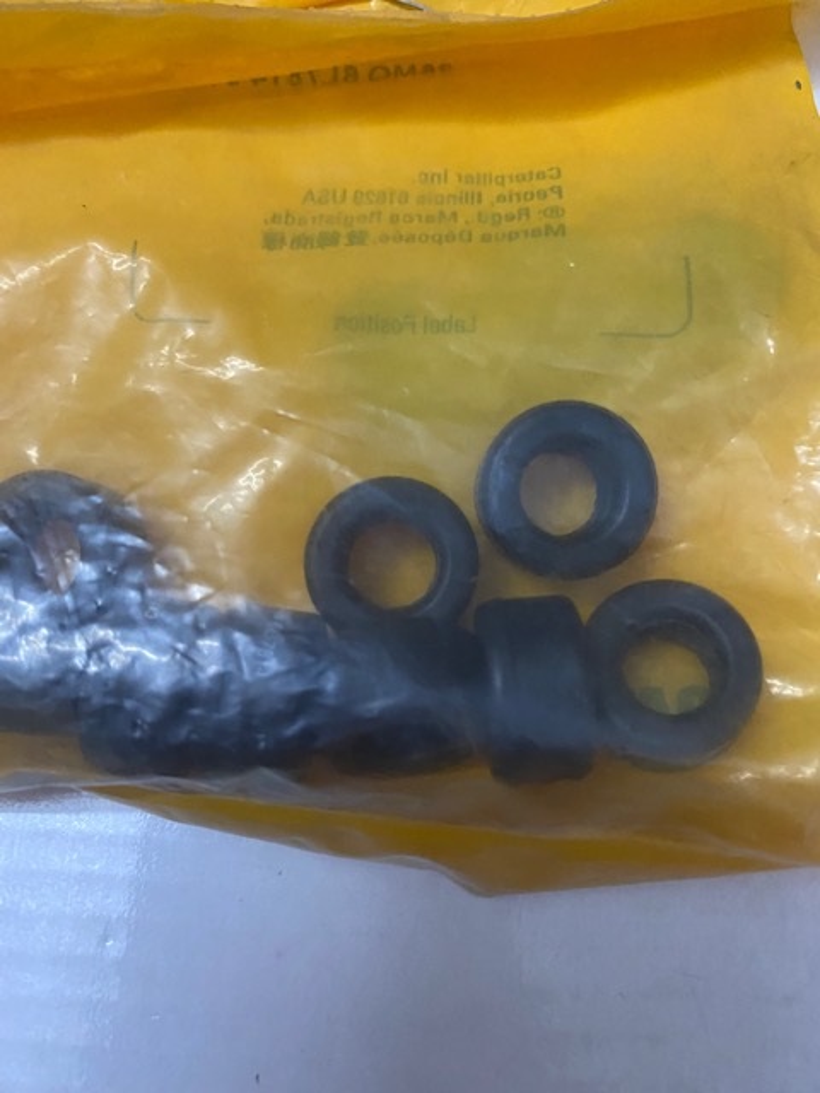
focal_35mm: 26
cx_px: 410
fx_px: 821
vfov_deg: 67.3
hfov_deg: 53.1
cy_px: 546
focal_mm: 4.25
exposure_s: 1/40
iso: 640
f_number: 1.8
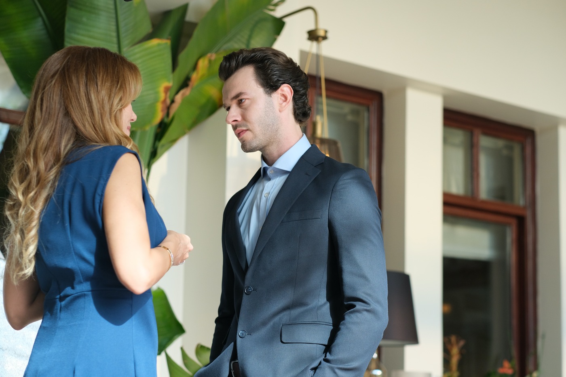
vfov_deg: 16.3
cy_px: 188
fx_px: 1320
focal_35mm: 84
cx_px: 283
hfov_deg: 24.2
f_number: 2.5
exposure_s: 1/2500
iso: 800
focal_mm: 56
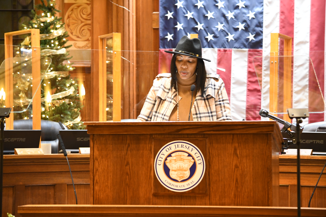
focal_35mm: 150
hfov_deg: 13.7
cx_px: 163
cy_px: 108
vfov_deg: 9.1
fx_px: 1358
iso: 3200
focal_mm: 100
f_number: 4.8
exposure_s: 1/30
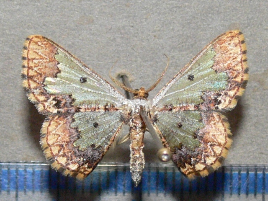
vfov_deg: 36.0
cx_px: 134
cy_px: 100
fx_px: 310
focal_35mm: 40
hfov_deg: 46.8
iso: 100
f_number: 4
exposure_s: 1/30
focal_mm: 8.4
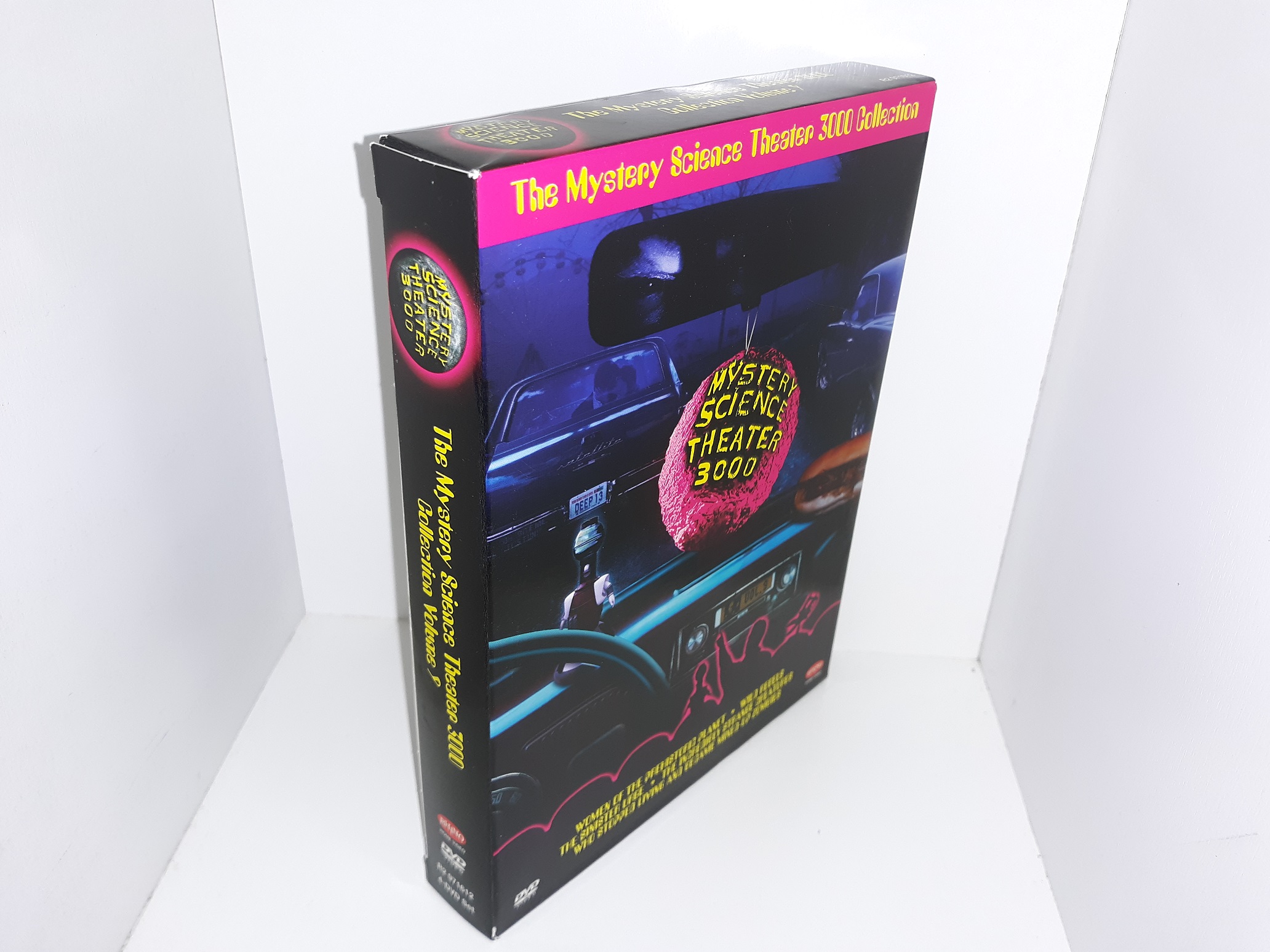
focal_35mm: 28
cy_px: 476
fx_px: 1027
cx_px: 635
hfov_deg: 63.4
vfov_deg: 49.7
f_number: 1.7
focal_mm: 3.7
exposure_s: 1/120
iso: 64
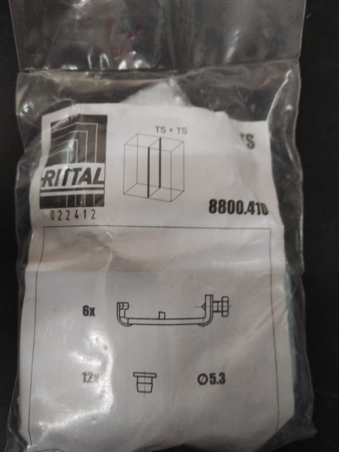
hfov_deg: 53.1
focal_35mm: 26
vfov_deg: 67.3
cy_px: 226
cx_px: 170
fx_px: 339
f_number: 1.8
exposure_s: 1/25
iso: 680
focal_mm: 4.75
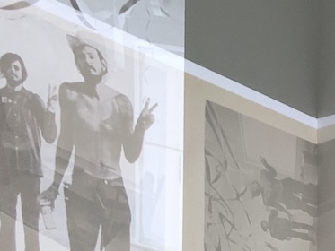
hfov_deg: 17.3
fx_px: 1016
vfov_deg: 13.3
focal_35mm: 105
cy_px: 370
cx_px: 466
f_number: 1.8
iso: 40
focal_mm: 3.99
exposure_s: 1/30
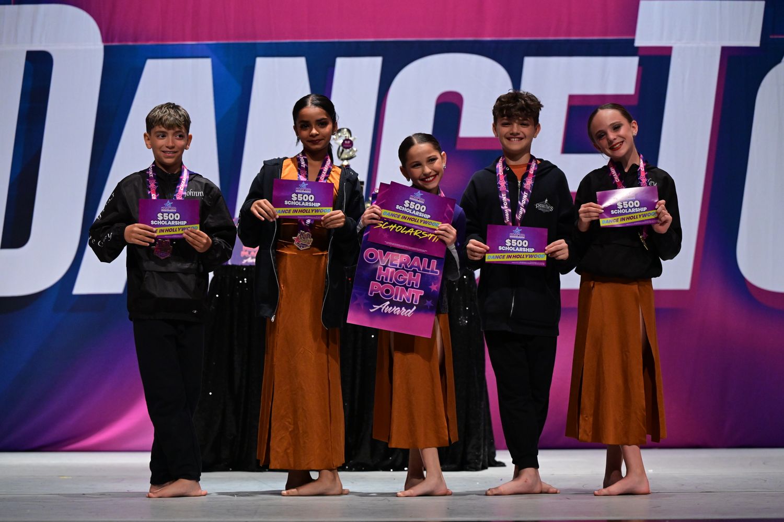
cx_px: 392
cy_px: 261
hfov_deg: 18.6
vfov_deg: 12.5
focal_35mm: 110
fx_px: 2395
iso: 4000
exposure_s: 1/800
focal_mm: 110
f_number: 3.5
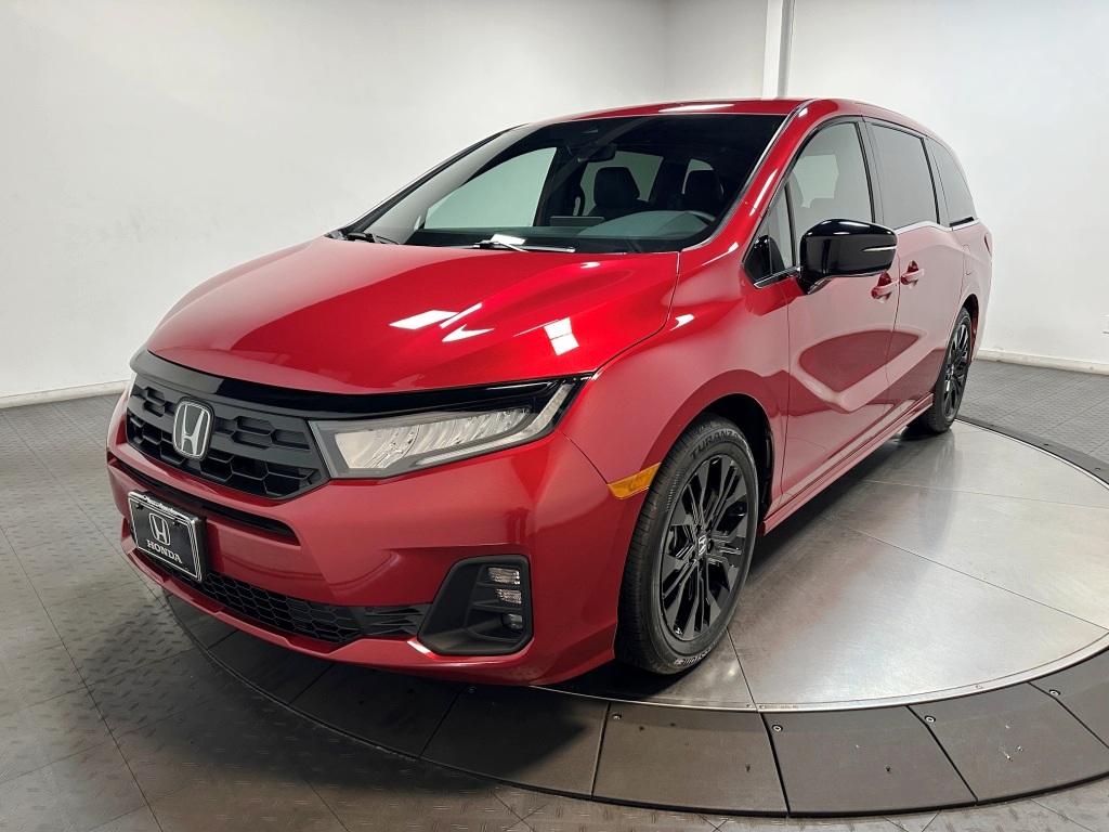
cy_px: 416
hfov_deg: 71.6
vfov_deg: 56.8
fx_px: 769
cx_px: 554
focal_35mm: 24
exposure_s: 1/60
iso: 400
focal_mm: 6.86
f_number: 1.78
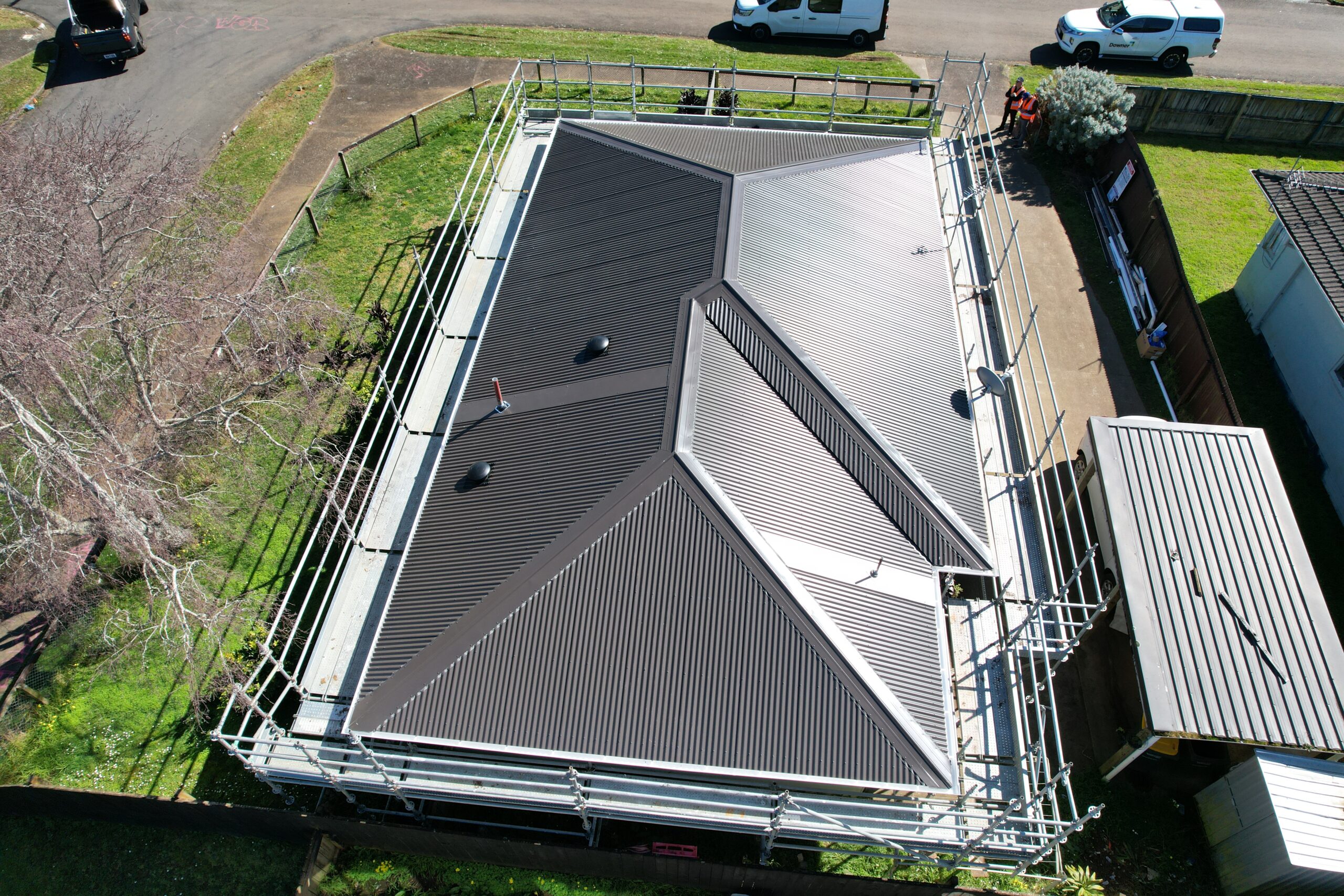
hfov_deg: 78.6
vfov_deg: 57.2
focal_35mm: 22
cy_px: 448
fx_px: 821
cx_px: 672
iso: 110
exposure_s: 1/1250
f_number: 2.8
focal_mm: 8.38
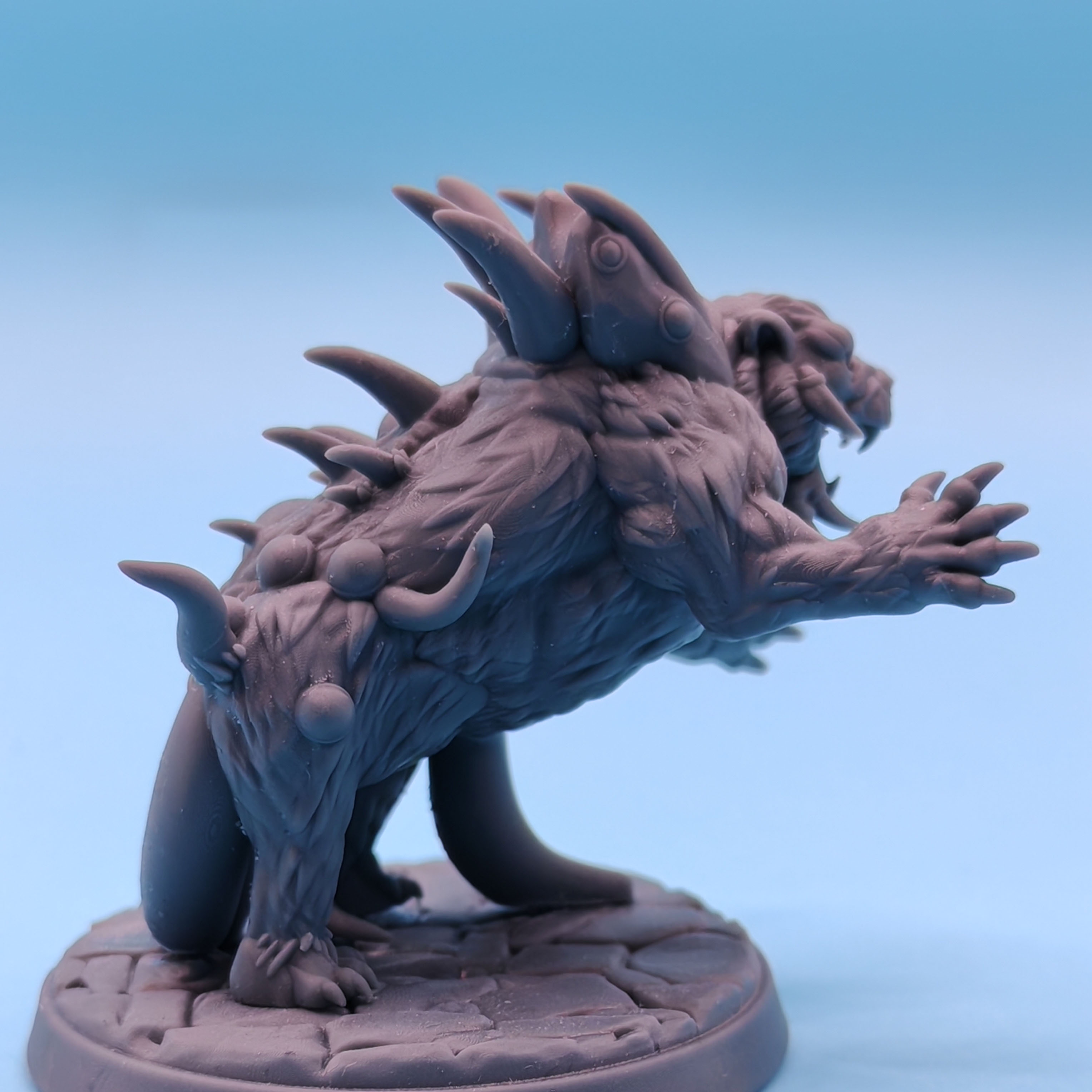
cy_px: 724
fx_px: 2284
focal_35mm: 64
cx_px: 543
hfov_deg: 26.9
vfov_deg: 26.7
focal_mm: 5.52
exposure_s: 1/100
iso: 80
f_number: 2.8
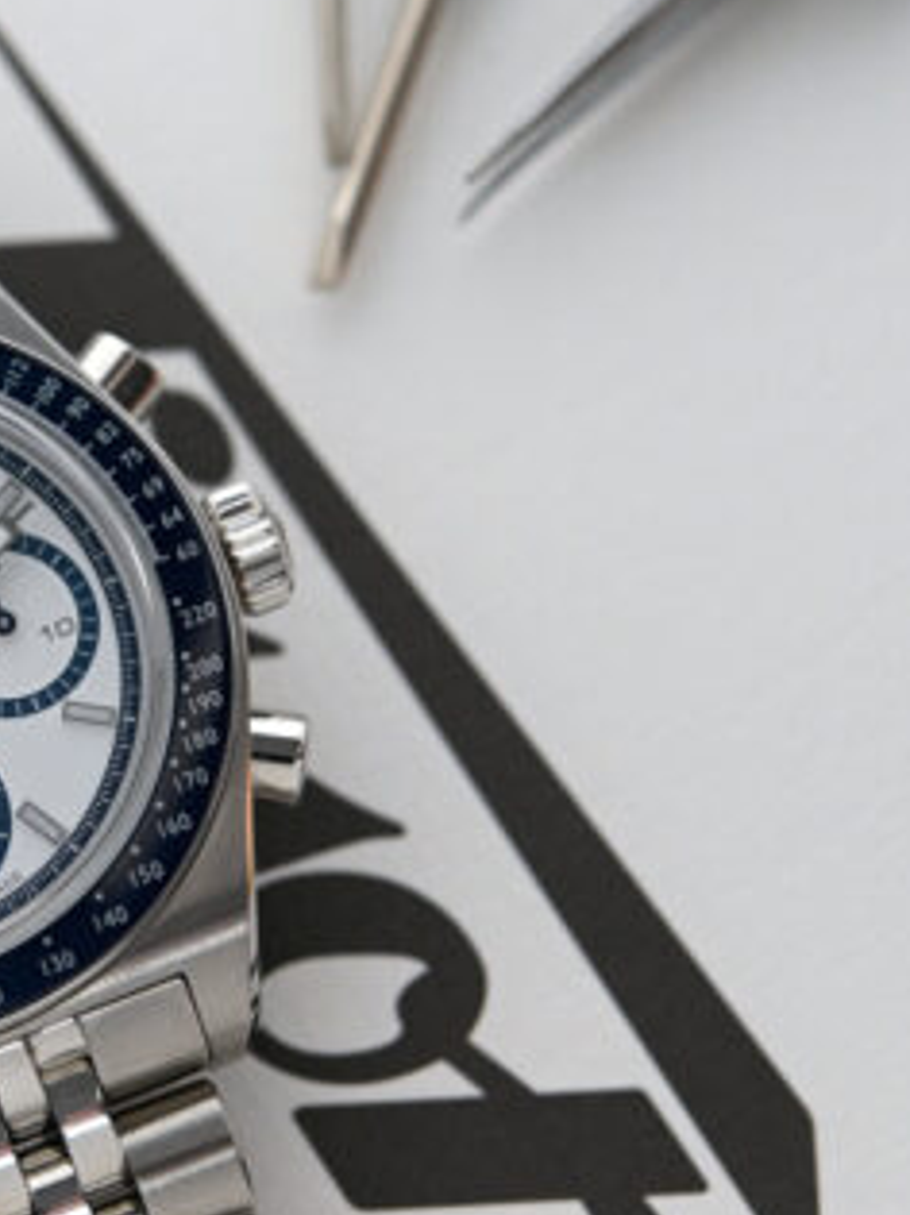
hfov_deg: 11.0
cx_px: -143
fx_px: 4630
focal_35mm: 132
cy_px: 741
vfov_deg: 14.9
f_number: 5.6
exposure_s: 1/2000
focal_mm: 60
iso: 400
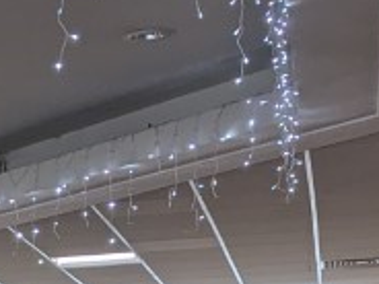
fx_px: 1708
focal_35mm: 156
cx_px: -378
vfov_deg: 9.1
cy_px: 517
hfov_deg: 11.4
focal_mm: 6.81
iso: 95
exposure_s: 1/100
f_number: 1.85
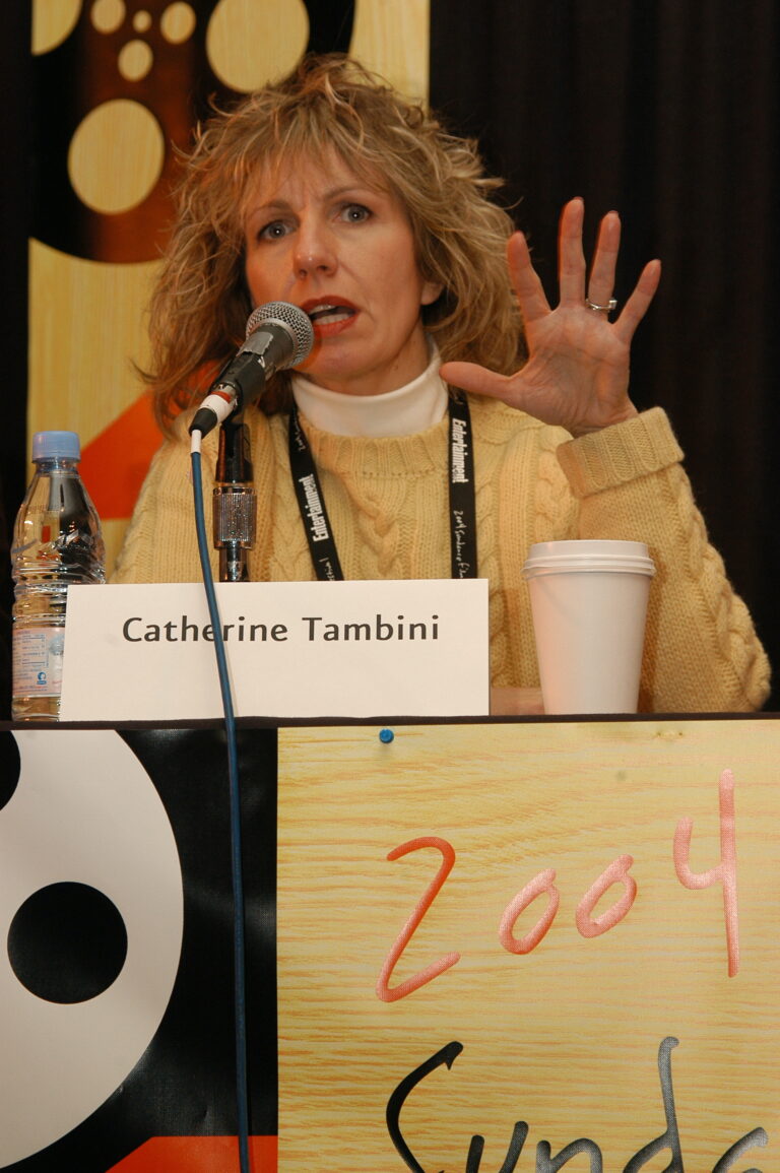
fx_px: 4004
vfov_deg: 16.7
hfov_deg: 11.1
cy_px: 586
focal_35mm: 123
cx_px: 390
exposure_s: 1/60
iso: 500
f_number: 6.3
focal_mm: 82
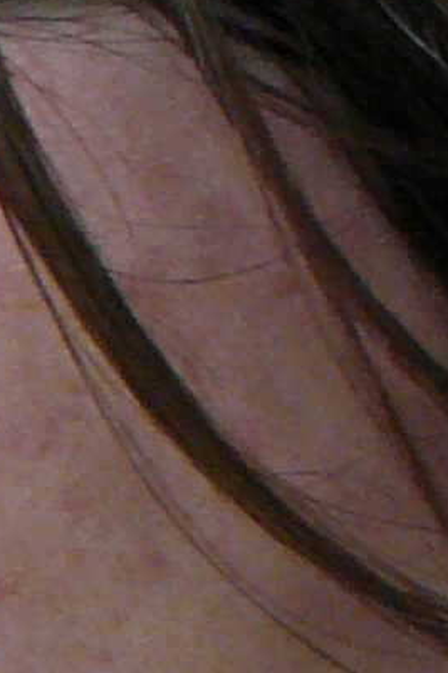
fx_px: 6819
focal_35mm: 365
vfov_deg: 5.6
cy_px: 876
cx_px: -478
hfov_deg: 3.7
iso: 200
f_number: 3.5
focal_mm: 8.2
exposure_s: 1/25
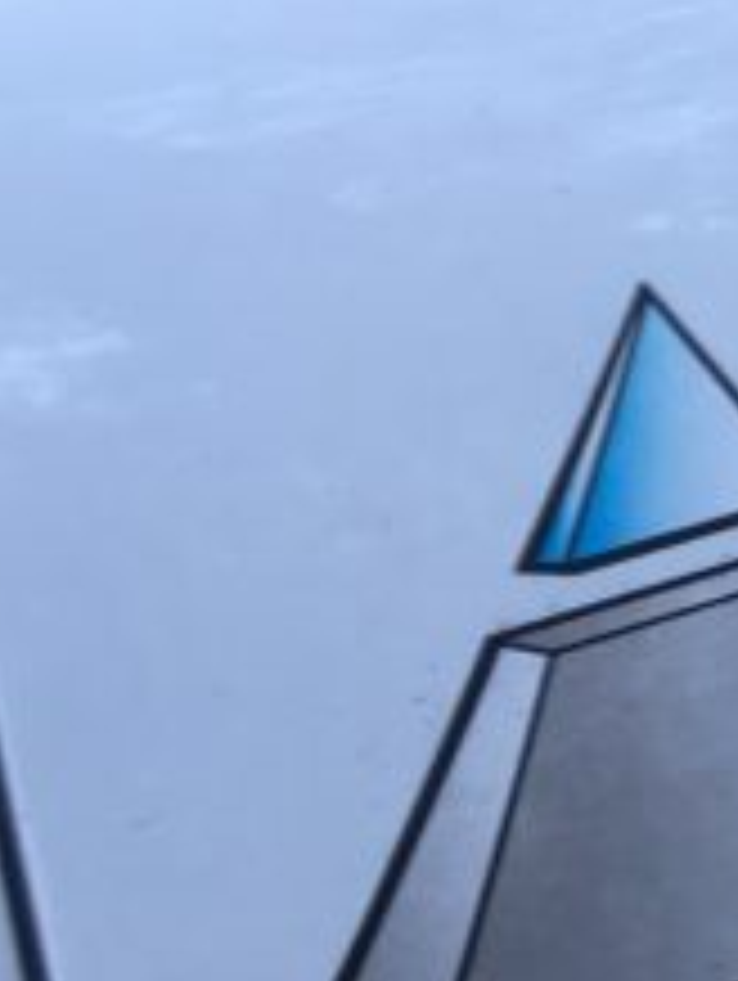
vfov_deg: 14.5
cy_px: 338
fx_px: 3858
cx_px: 2084
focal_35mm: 136
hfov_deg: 9.1
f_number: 2.2
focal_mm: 4.15
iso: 25
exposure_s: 1/60
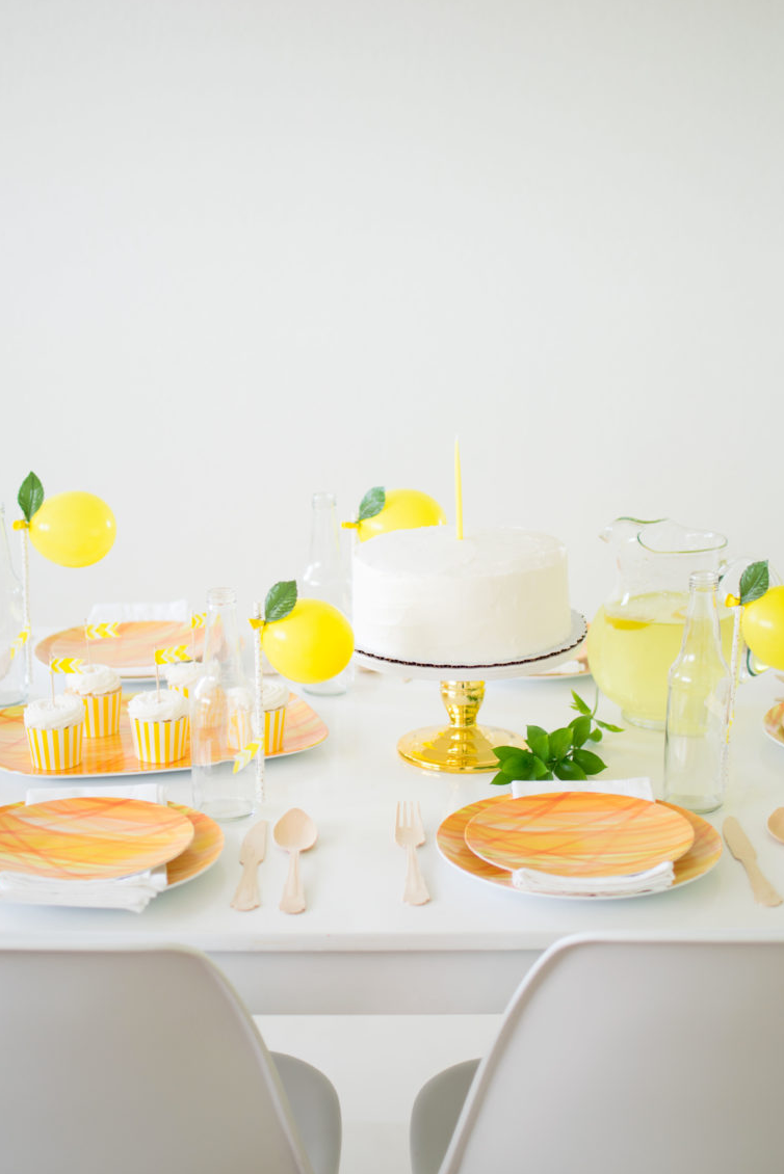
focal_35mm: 54
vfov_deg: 37.2
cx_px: 396
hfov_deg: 25.3
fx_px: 1747
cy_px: 593
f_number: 1.8
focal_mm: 35
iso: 200
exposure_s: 1/160
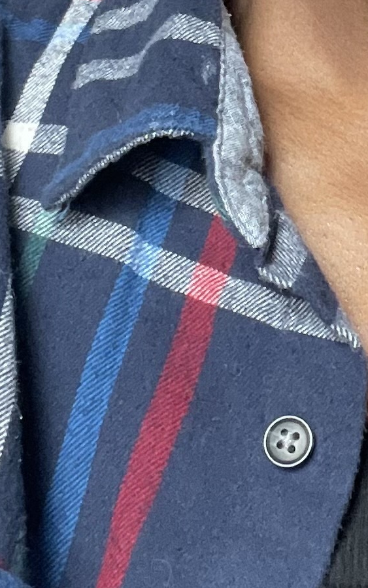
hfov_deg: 11.8
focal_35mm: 109
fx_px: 1749
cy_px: -125
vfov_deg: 18.1
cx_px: 429
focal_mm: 2.71
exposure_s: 1/30
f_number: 2.2
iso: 400
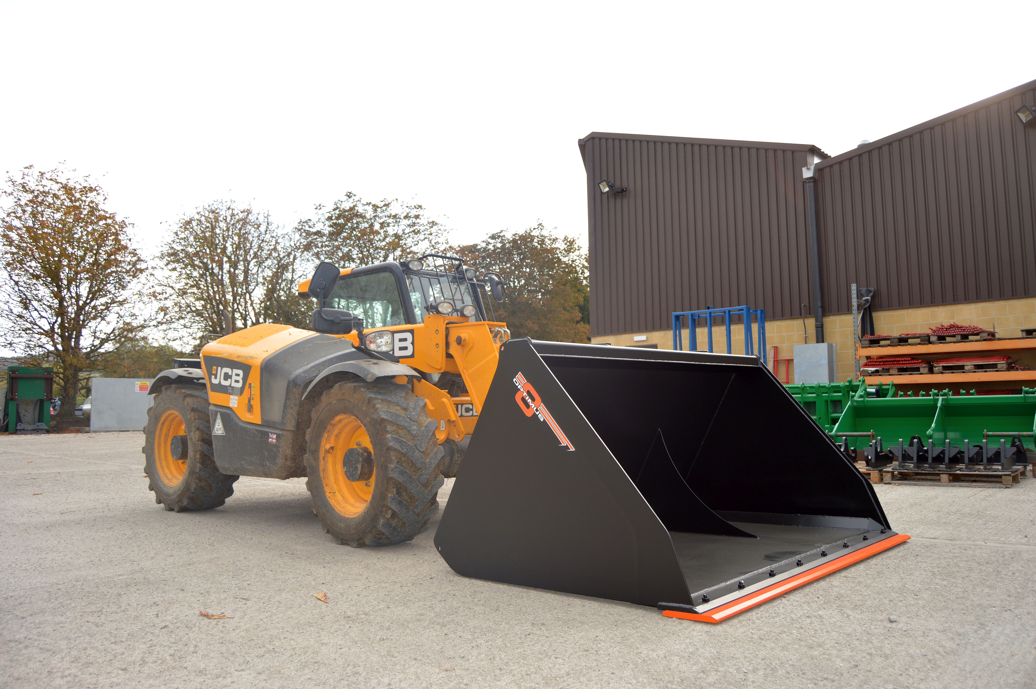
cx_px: 518
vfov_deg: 47.8
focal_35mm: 27
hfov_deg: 67.4
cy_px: 344
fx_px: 776
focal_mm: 18
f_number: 4
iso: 100
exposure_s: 1/160
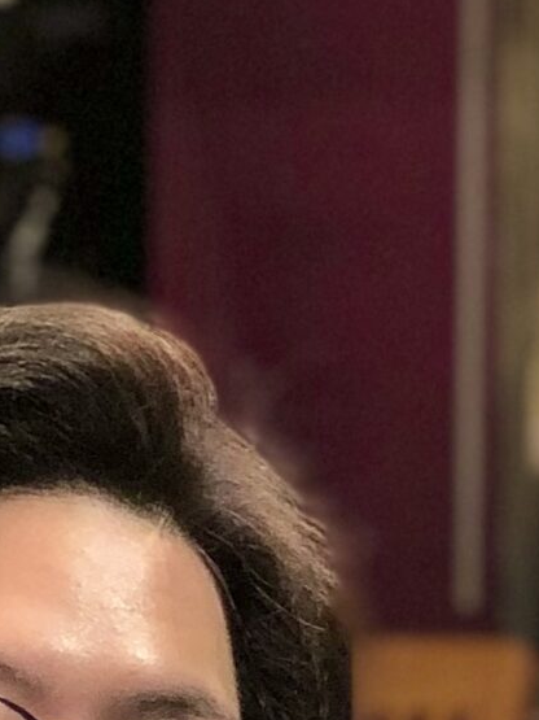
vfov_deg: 9.9
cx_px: -25
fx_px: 3988
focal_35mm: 192
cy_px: 1190
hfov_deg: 7.7
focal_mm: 6
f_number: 2.4
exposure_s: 1/55
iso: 80
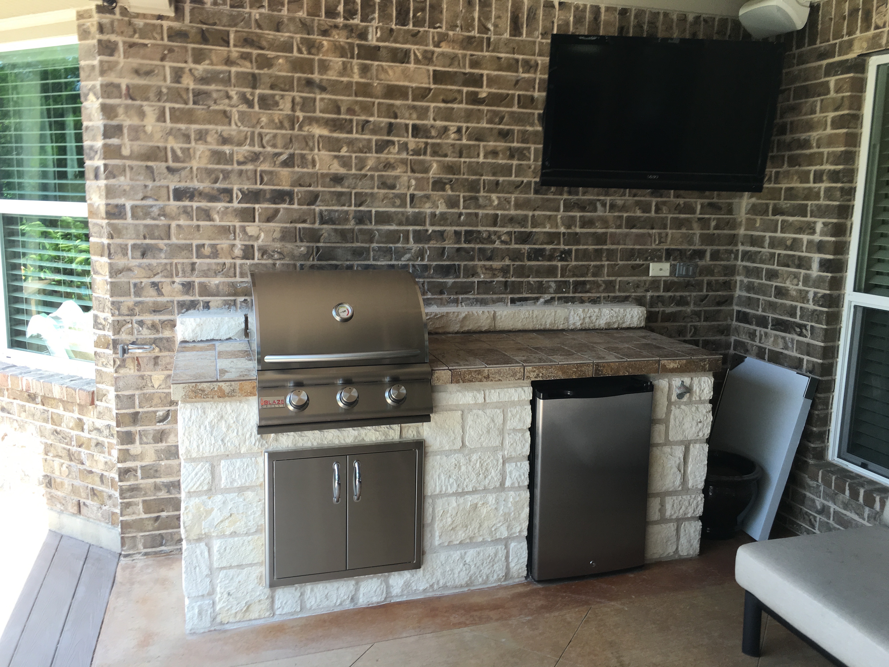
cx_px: 444
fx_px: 745
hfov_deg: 61.7
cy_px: 334
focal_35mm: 29
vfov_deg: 48.2
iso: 32
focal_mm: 4.15
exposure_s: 1/120
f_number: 2.2
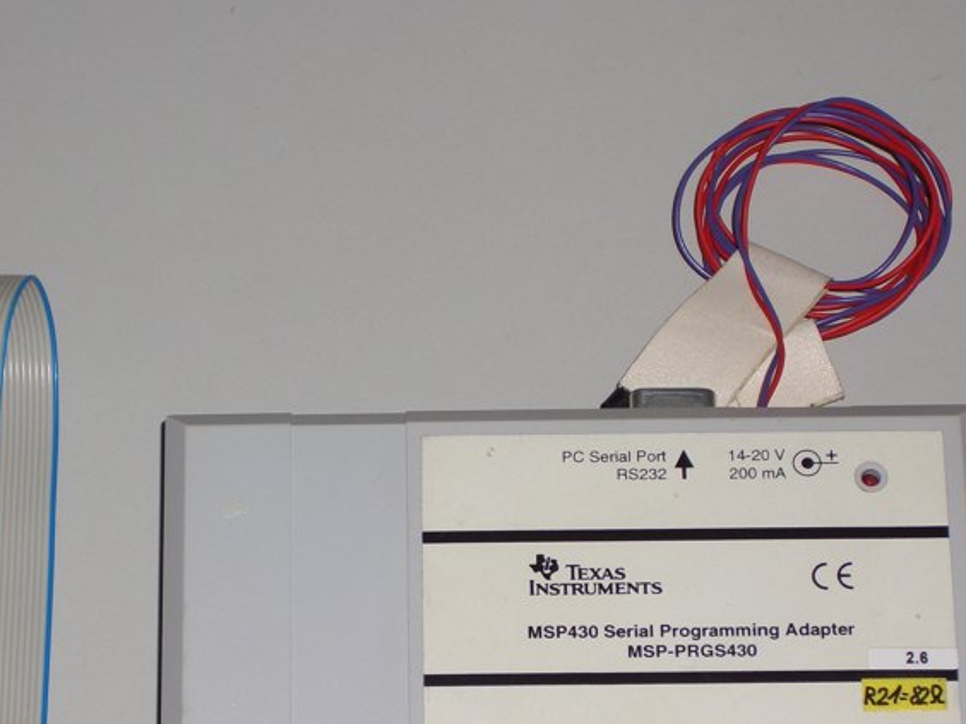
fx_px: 4158
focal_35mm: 149
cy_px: 505
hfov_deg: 13.2
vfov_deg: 9.9
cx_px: 370
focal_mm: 17.4
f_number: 4.8
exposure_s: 1/60
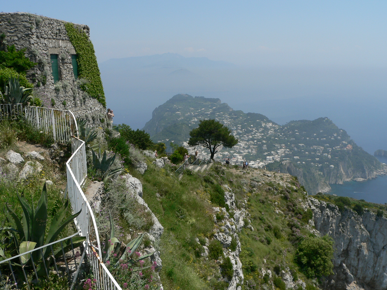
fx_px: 402
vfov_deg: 39.7
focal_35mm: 36
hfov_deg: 51.4
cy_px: 145
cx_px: 194
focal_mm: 6
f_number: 5.2
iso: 80
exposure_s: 1/500
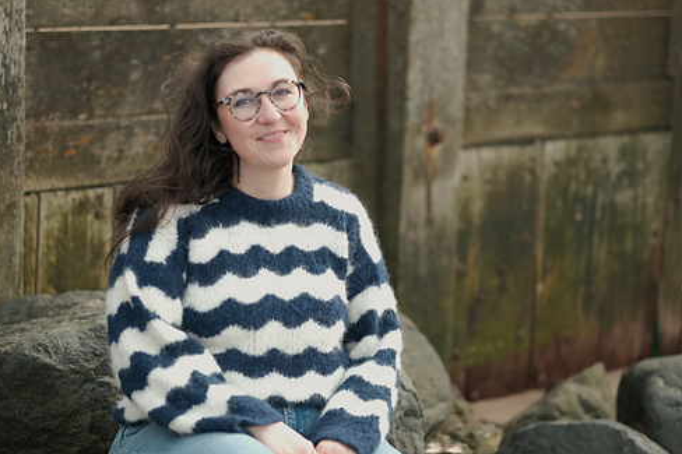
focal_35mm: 86
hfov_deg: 23.7
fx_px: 1629
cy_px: 230
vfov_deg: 15.9
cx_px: 341
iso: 320
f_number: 1.4
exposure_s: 1/4000
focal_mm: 56
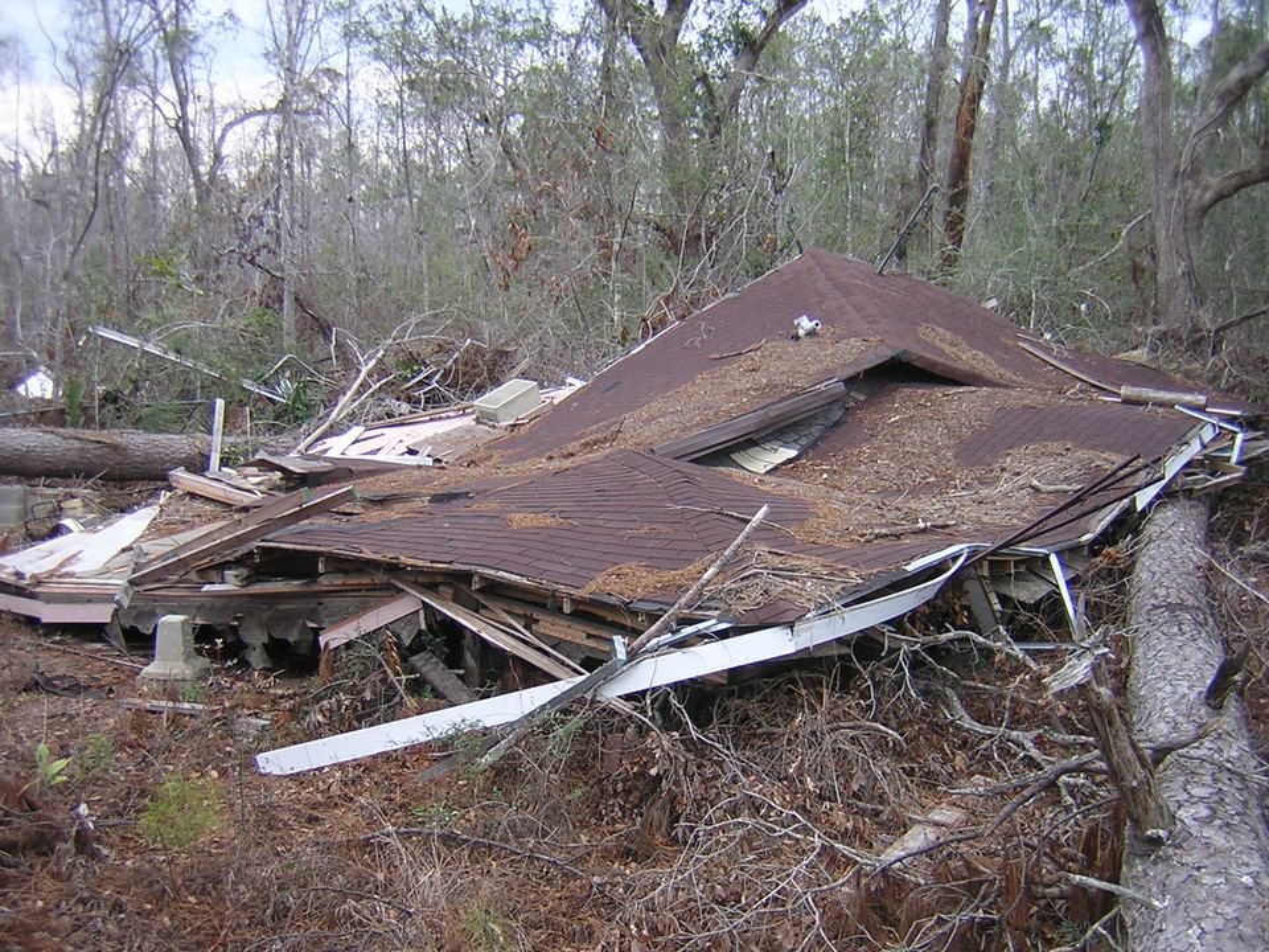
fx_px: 1320
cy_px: 476
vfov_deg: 39.7
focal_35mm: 36
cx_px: 634
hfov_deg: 51.4
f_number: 2.6
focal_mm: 4.7
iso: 108
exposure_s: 1/30
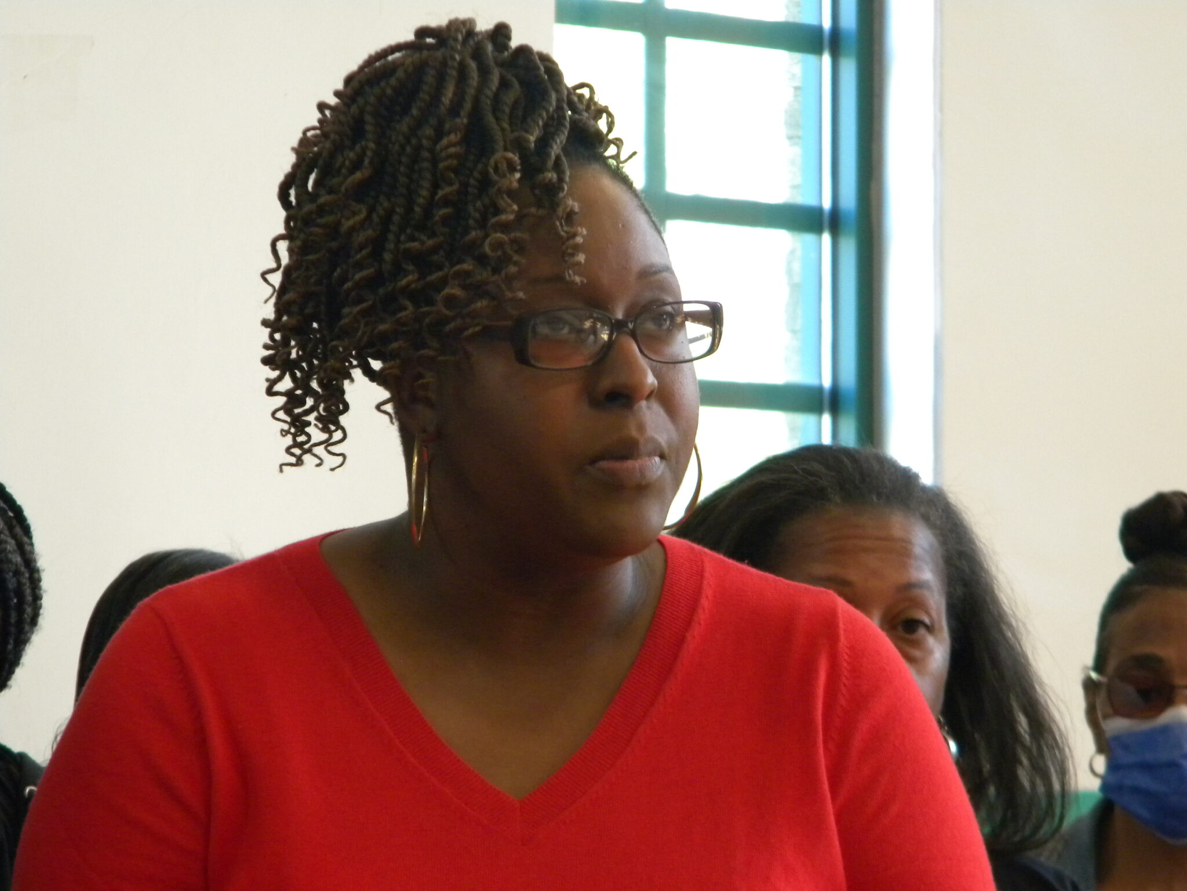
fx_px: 6275
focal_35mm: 183
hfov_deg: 10.8
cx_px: 594
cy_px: 446
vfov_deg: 8.1
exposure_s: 1/51
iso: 400
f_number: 5.2
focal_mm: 33.1
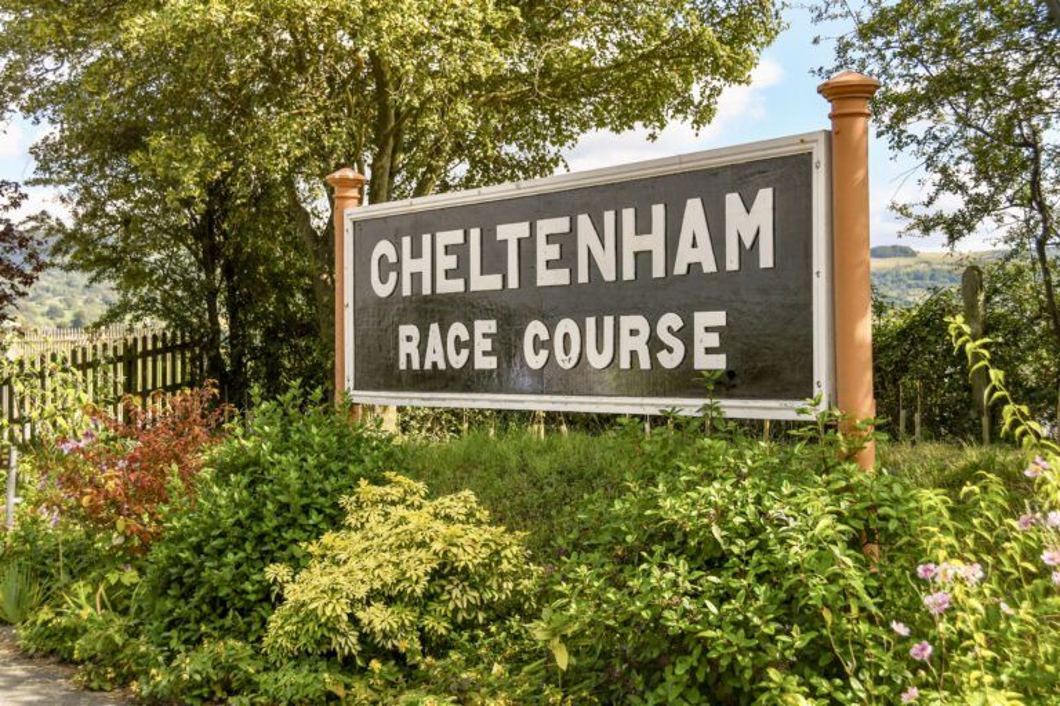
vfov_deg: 26.5
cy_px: 353
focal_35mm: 51
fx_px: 1502
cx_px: 530
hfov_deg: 38.9
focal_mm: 34
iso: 125
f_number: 6.3
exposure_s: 1/500
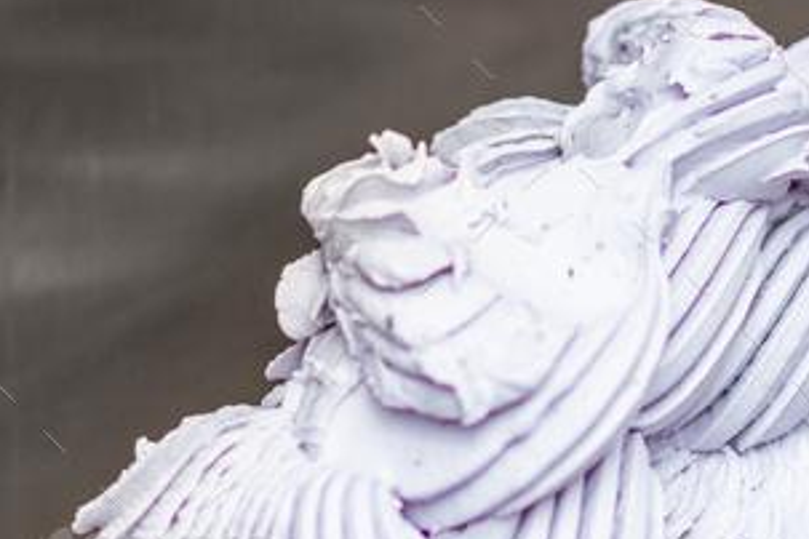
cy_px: -272
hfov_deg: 8.3
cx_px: 550
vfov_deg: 5.5
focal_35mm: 248
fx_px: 5573
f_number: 2.2
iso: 500
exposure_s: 1/200
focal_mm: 85
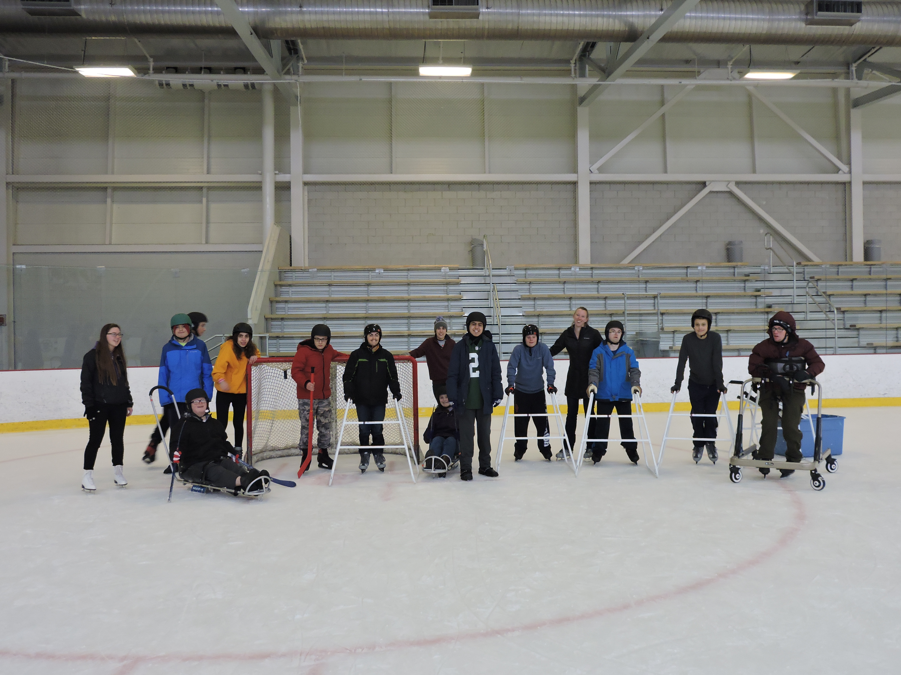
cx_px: 450
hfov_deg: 60.0
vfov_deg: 46.8
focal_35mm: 30
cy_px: 338
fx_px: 781
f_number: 3.1
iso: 400
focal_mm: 5.4
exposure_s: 1/25
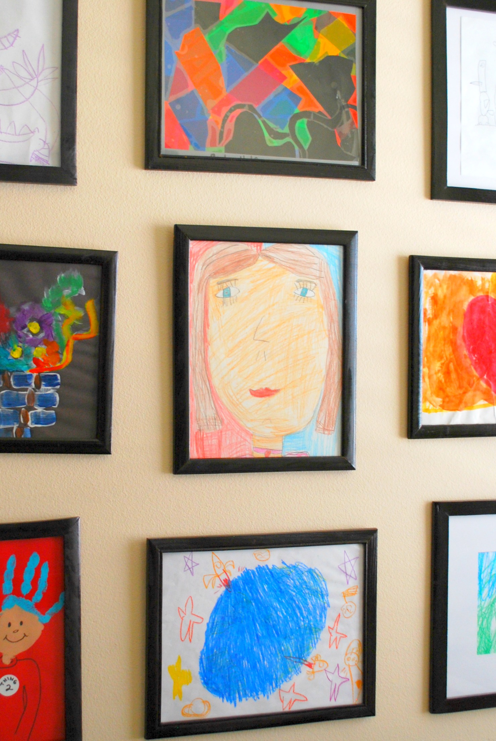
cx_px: 248
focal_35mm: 33
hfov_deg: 40.1
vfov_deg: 57.2
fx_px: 680
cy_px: 370
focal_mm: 22
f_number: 4
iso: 400
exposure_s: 1/30
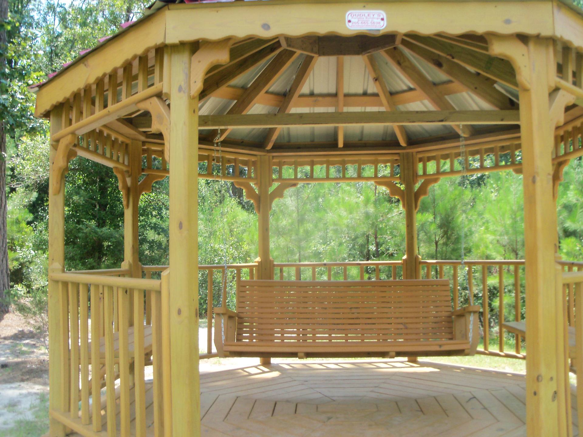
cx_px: 292
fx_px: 589
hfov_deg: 52.6
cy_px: 218
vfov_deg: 40.7
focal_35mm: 35
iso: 80
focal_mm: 6.3
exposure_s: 1/250
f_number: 3
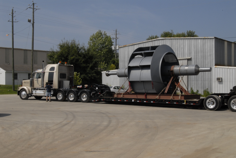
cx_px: 118
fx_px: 276
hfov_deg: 46.3
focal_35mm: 42
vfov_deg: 32.0
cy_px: 79
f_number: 32
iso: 640
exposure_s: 1/160
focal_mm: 28
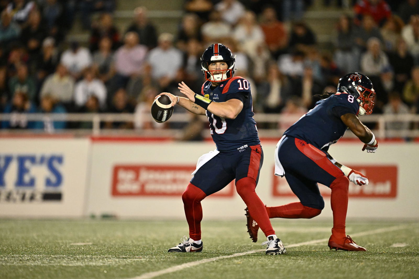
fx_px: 4654
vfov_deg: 3.4
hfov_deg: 5.2
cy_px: 140
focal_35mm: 400
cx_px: 210
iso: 8000
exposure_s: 1/1600
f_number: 2.8
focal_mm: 400
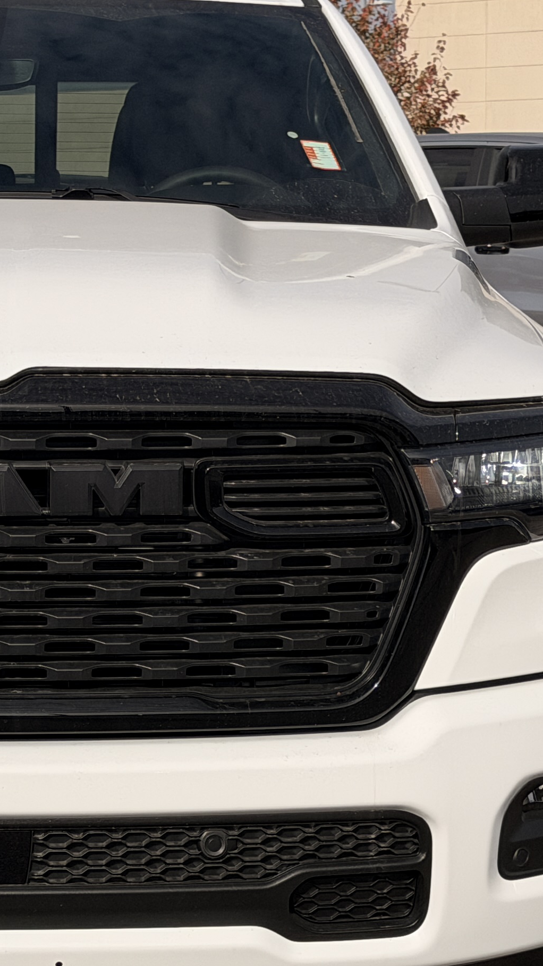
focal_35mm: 116
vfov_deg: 18.5
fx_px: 2971
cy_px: 488
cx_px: 32
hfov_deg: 10.4
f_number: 1.78
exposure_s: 1/11364
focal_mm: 6.76
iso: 80
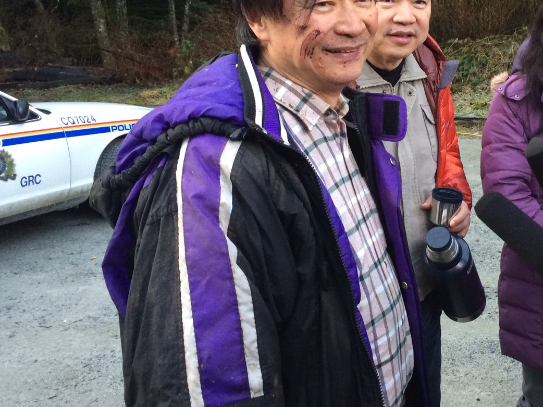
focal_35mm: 47
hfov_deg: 39.6
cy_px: 140
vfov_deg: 30.7
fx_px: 737
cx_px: 388
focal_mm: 4.12
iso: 64
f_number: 2.2
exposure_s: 1/30
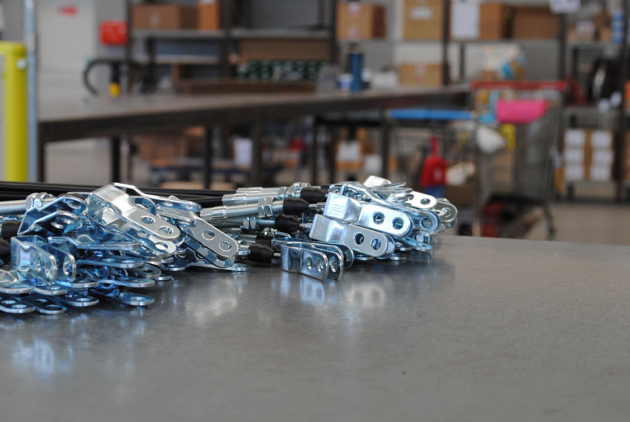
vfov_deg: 16.6
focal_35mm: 82
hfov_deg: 24.6
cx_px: 315
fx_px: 1446
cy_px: 211
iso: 400
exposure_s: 1/60
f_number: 9
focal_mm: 55
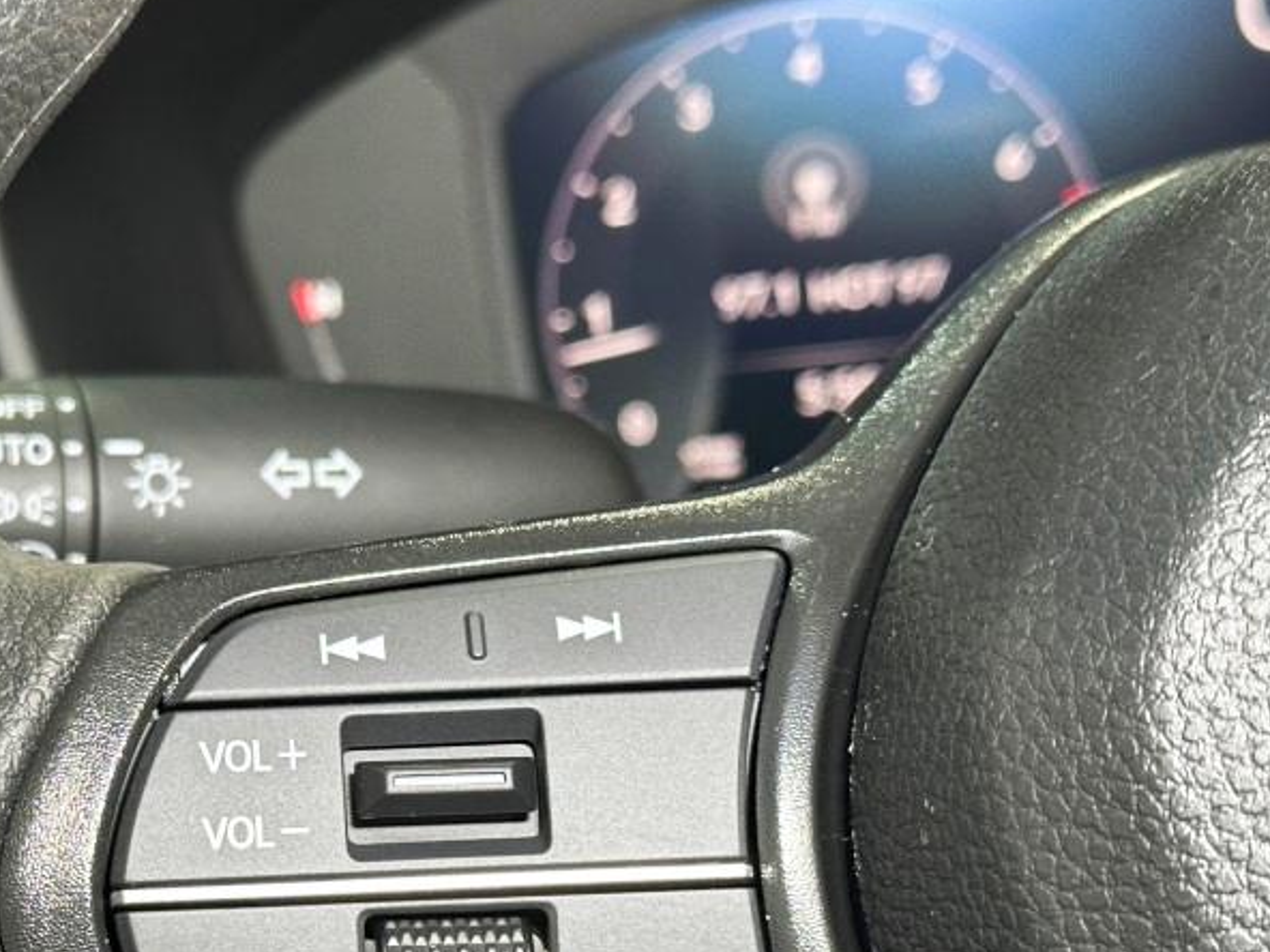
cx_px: 435
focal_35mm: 83
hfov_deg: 23.5
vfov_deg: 17.6
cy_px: 808
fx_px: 3045
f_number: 1.78
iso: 320
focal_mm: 6.86
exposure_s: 1/40
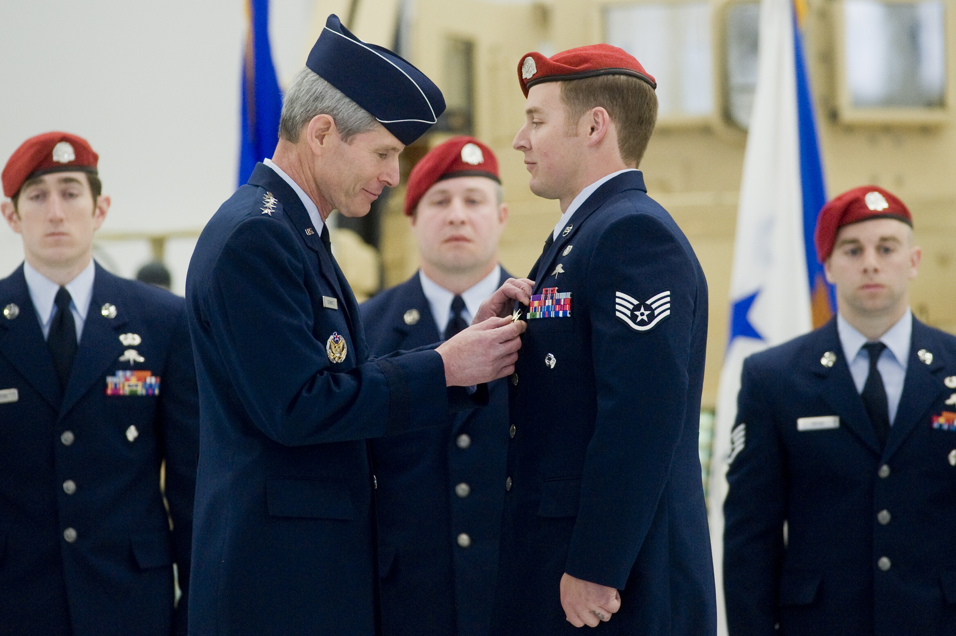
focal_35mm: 300
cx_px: 478
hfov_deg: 6.9
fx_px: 7961
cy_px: 318
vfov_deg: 4.6
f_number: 4
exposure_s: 1/200
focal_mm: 300
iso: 3200
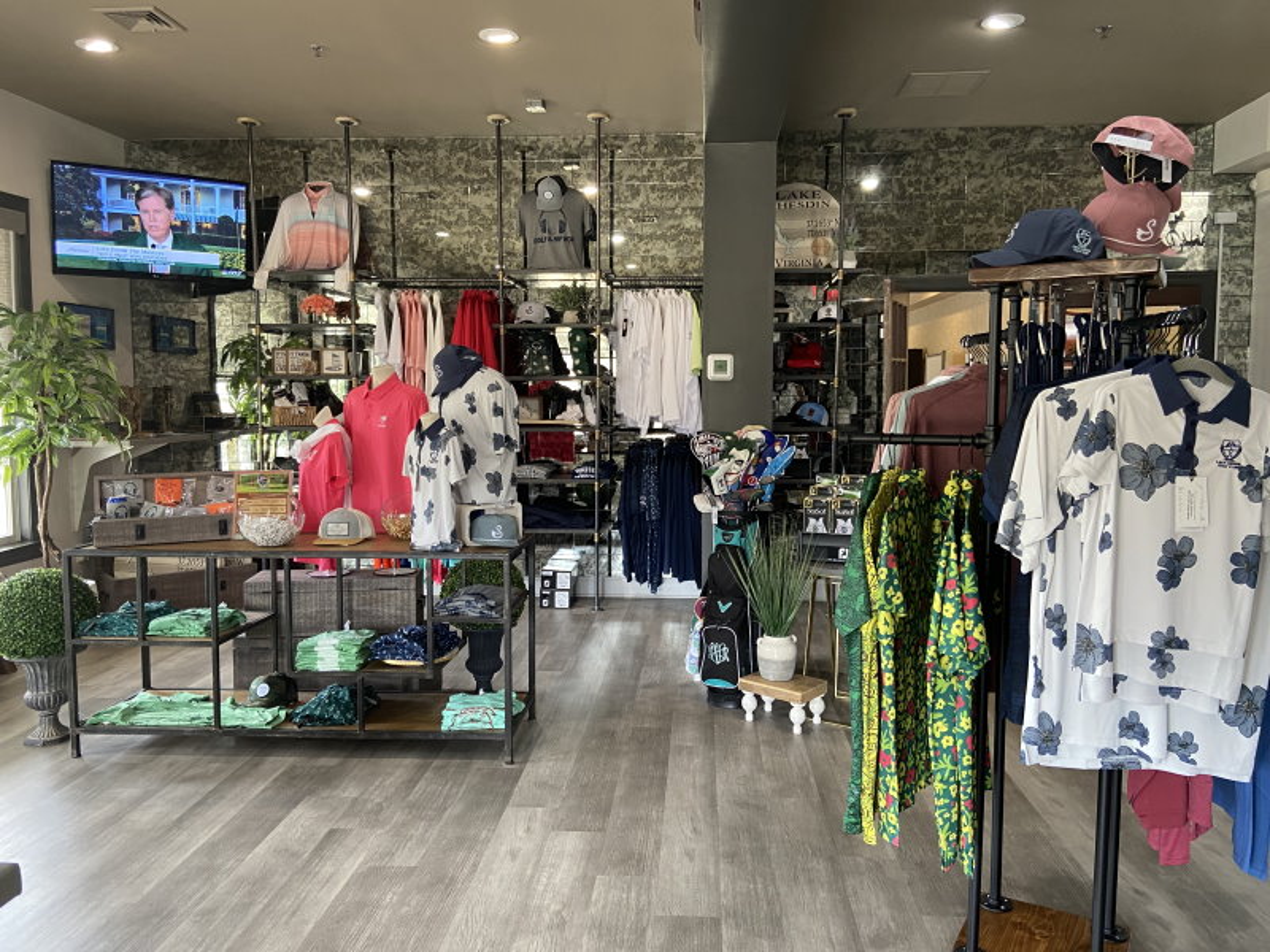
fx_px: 954
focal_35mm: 26
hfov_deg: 67.3
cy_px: 476
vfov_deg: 53.1
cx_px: 635
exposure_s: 1/60
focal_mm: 4.25
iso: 160
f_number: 1.8
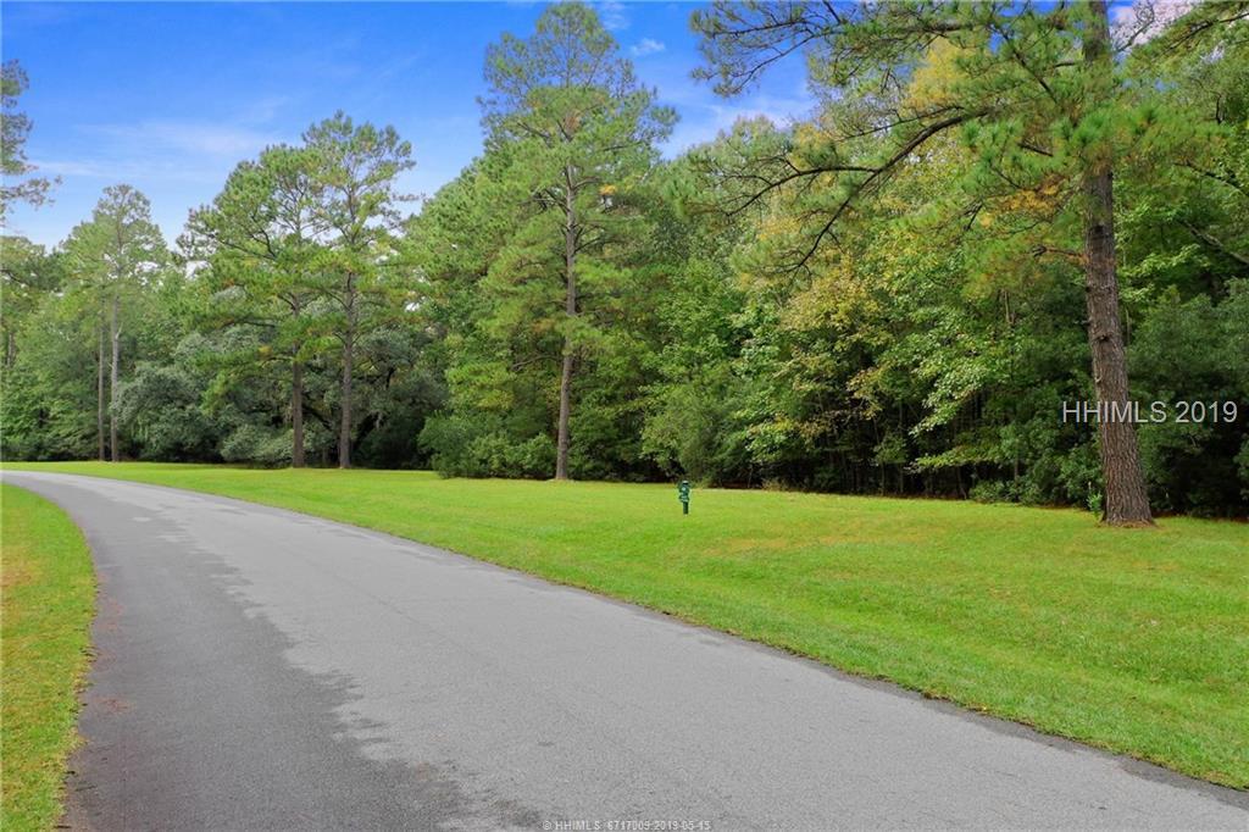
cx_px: 624
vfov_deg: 46.4
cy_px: 416
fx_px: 971
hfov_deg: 65.5
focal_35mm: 28
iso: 100
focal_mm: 10.26
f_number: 4
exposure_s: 1/80
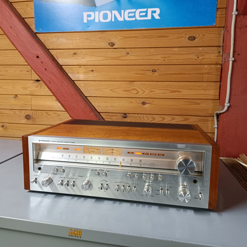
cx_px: 117
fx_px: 234
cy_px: 121
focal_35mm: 29
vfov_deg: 55.6
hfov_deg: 55.6
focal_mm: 5.59
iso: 639
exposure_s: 1/25
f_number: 1.88
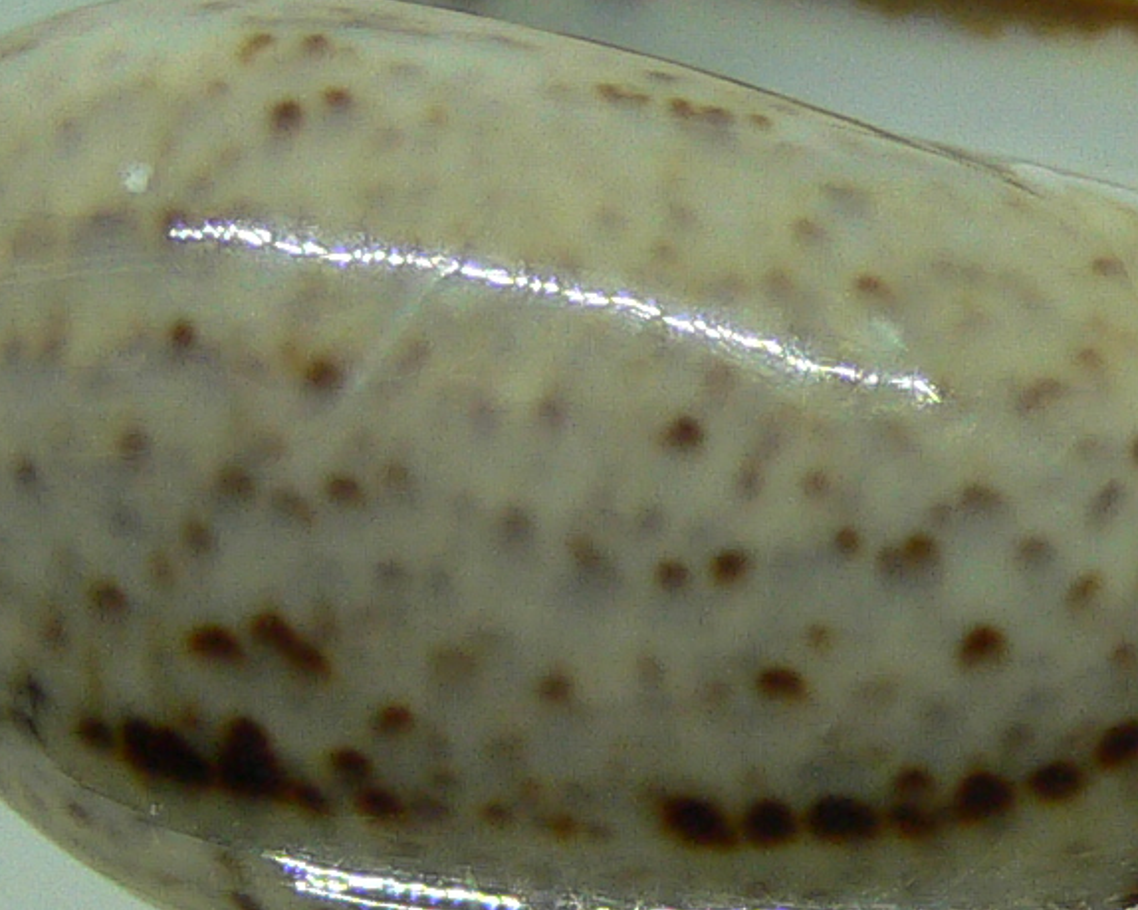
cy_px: 696
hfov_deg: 16.0
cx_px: 858
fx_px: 4041
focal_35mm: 120
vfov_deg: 12.8
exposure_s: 1/60
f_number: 2.8
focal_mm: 4.6
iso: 100
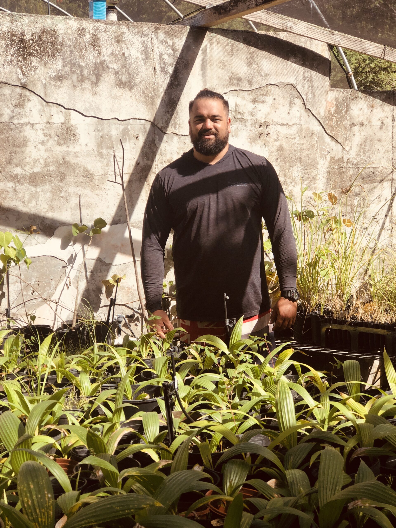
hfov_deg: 25.7
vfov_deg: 33.8
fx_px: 869
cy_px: 264
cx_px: 198
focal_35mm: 57
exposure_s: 1/329
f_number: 2.8
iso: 20
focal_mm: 6.6
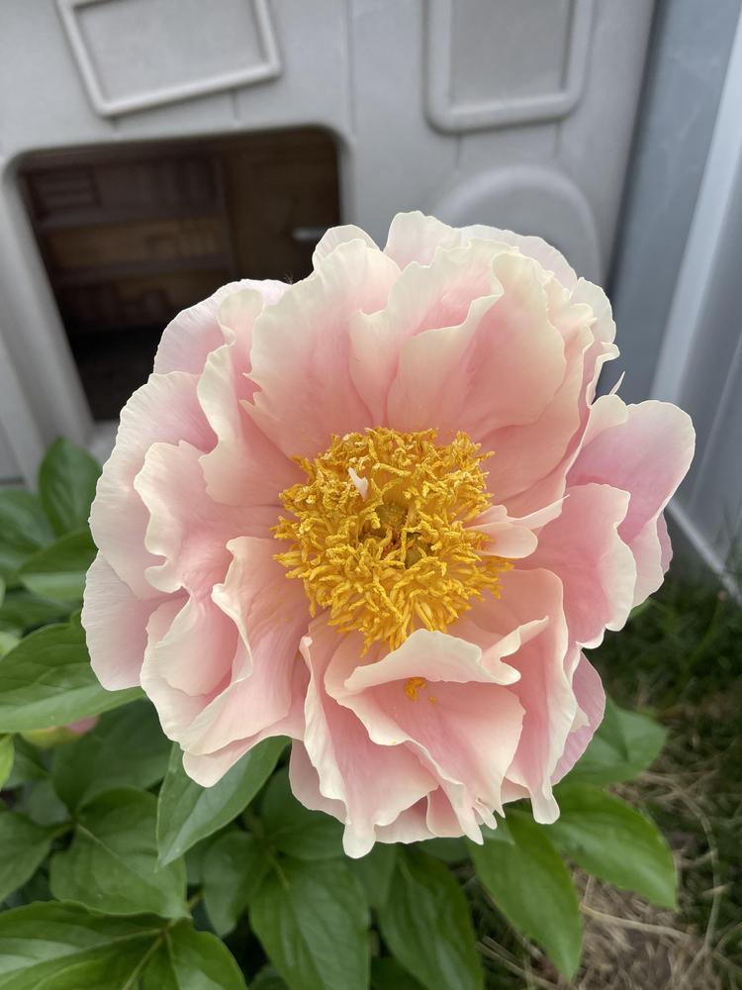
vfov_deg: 67.3
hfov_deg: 53.1
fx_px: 743
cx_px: 371
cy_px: 495
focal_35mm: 26
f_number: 1.6
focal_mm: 5.1
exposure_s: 1/2049
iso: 32
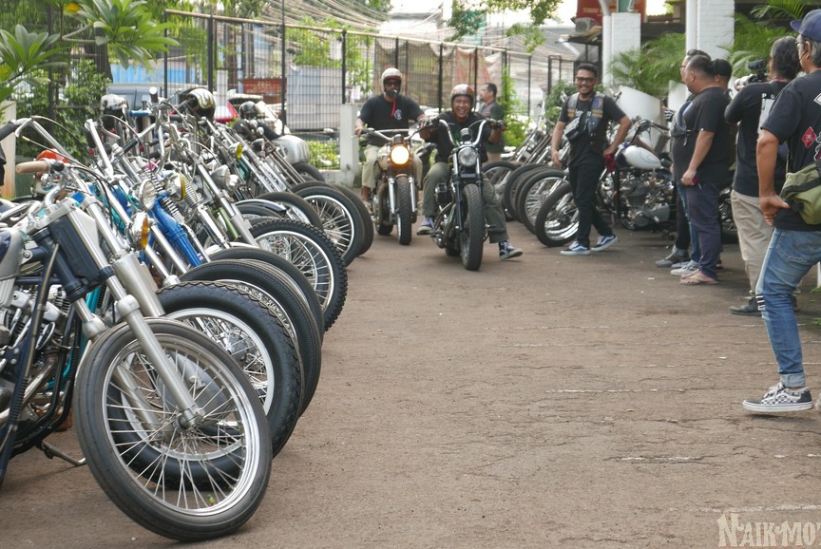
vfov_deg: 16.5
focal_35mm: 83
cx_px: 415
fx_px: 1895
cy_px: 229
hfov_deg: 24.4
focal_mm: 31.5
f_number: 2.8
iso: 200
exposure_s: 1/125
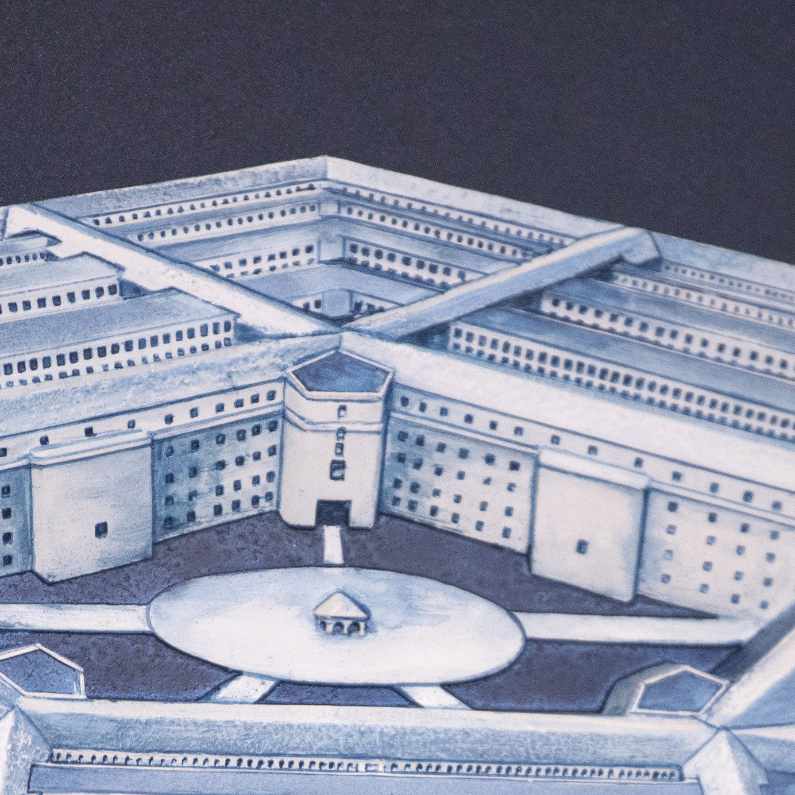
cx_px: 314
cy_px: 1051
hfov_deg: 2.4
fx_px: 19202
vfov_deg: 2.4
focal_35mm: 739
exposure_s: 1/640
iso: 1600
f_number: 2.8
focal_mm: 200
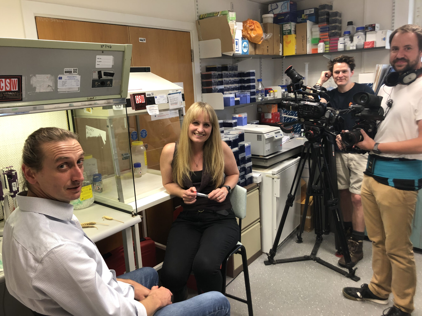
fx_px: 341
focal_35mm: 28
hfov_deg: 63.4
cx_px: 211
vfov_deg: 49.7
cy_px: 158
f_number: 1.8
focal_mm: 3.99
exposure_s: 1/25
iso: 32
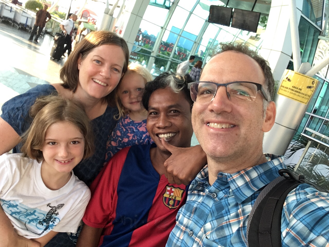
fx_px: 295
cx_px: 164
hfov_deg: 58.4
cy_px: 124
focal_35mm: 31
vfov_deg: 45.4
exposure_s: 1/100
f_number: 2.4
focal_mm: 2.15
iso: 50
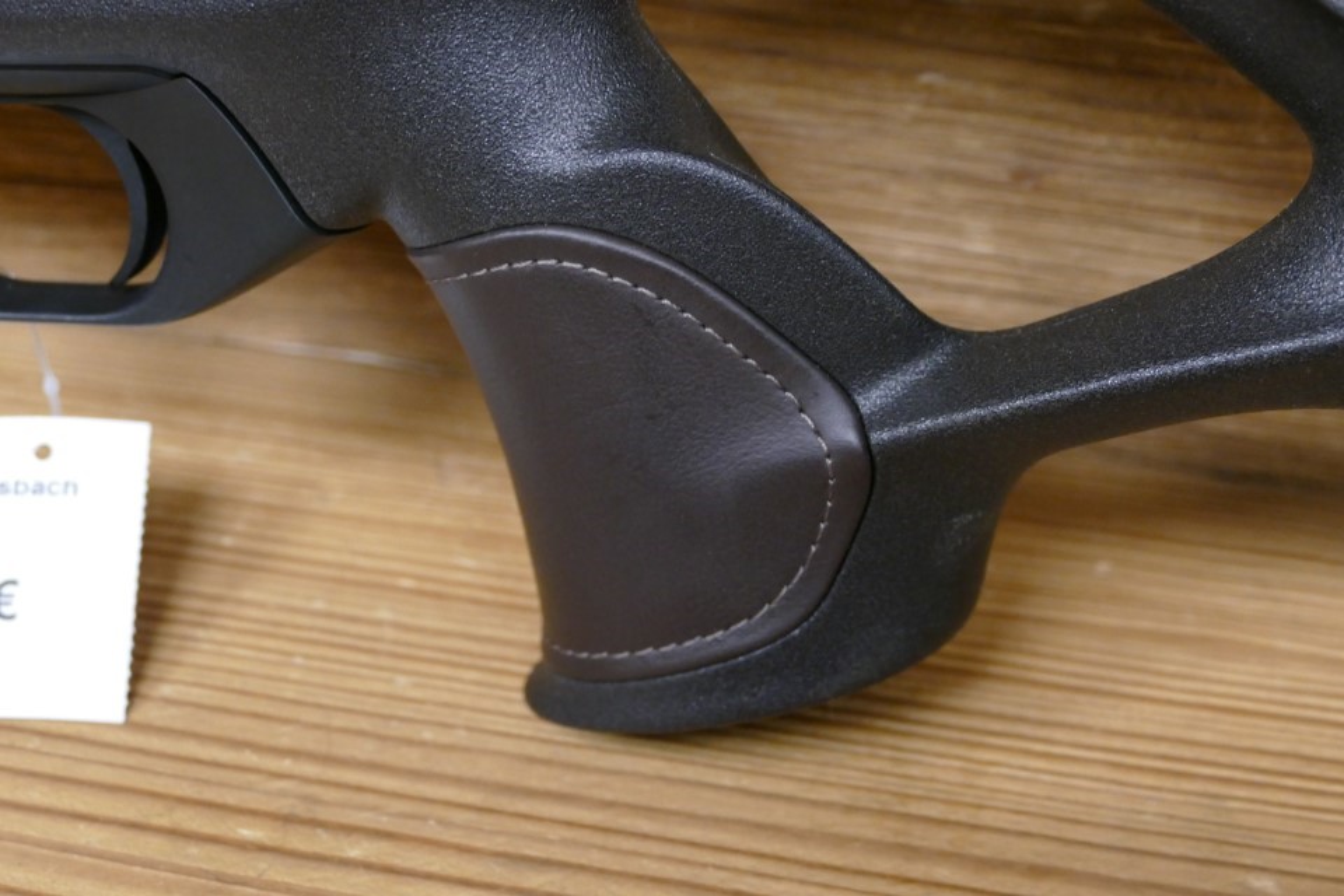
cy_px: 448
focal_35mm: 66
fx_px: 2464
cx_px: 672
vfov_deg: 20.6
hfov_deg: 30.5
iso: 1600
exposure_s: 1/80
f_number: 3.6
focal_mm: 24
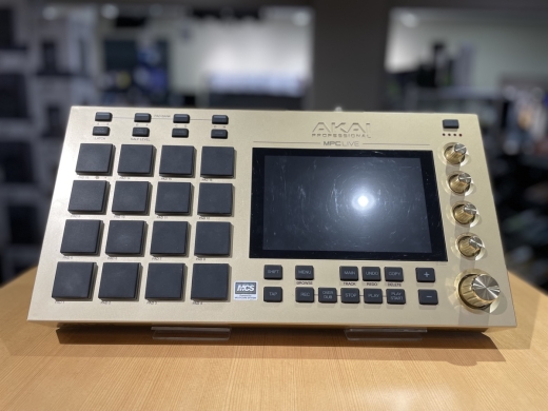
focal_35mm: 26
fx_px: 412
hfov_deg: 67.3
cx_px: 274
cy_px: 206
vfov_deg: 53.1
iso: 80
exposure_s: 1/120
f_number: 1.6
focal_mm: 4.2
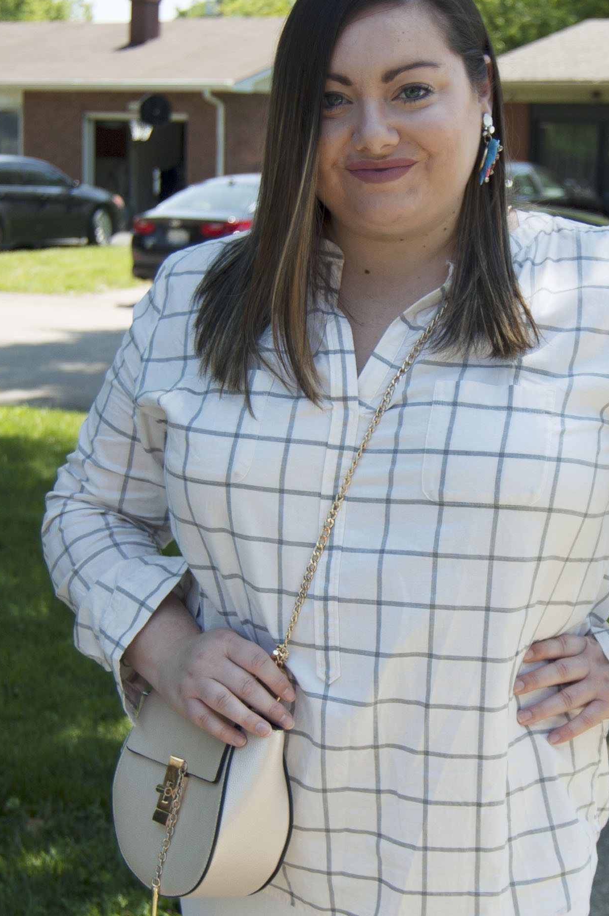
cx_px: 410
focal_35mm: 78
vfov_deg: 26.0
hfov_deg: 17.4
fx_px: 1982
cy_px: 529
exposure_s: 1/500
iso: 200
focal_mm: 32
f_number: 4.5
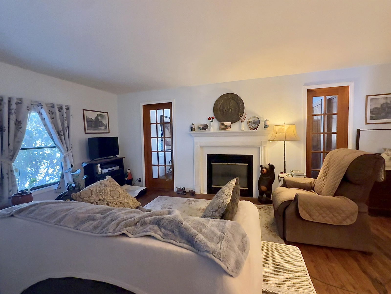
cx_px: 196
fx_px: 158
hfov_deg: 102.1
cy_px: 147
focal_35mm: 14
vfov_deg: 85.7
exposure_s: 1/60
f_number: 2.2
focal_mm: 2.22
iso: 800
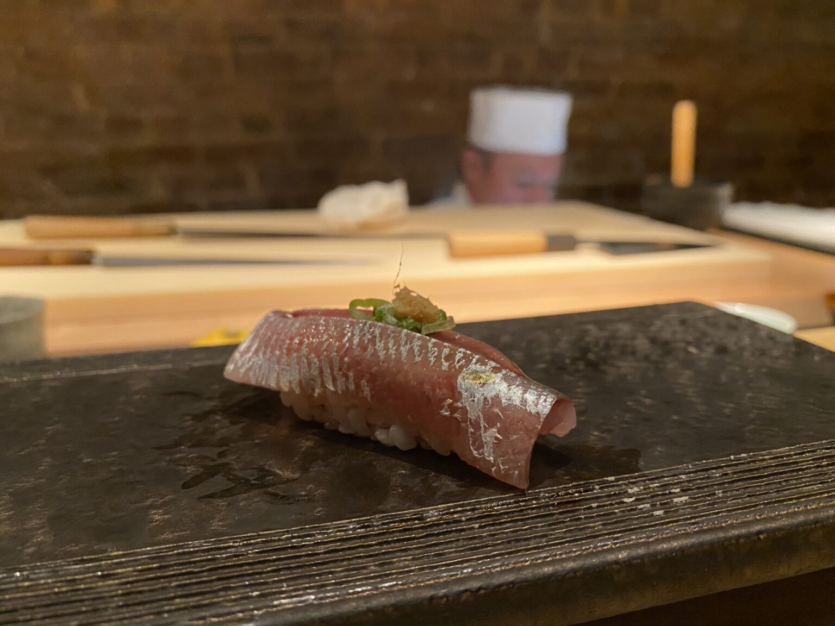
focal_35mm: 26
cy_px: 313
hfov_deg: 67.3
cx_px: 418
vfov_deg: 53.1
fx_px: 627
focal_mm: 4.25
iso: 500
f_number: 1.8
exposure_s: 1/60
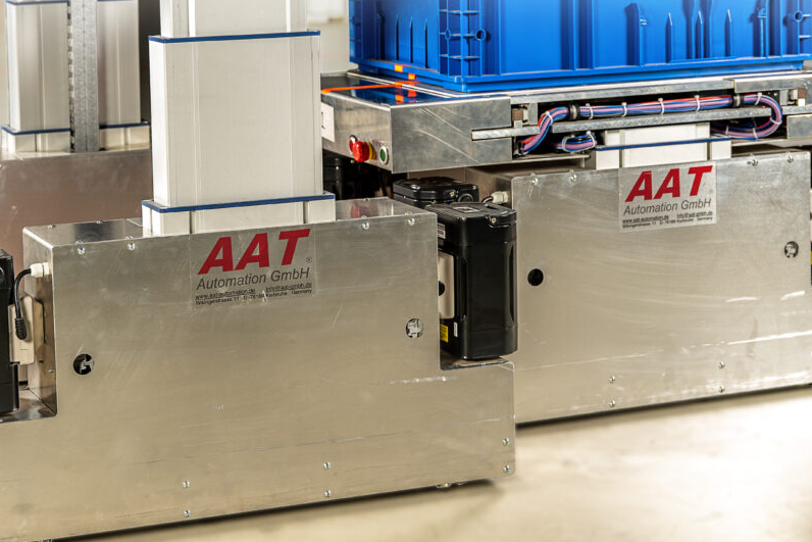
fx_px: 1872
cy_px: 53
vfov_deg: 16.2
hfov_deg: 24.3
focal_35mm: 83
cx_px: 264
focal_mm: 43
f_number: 4.5
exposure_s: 1/250
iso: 40
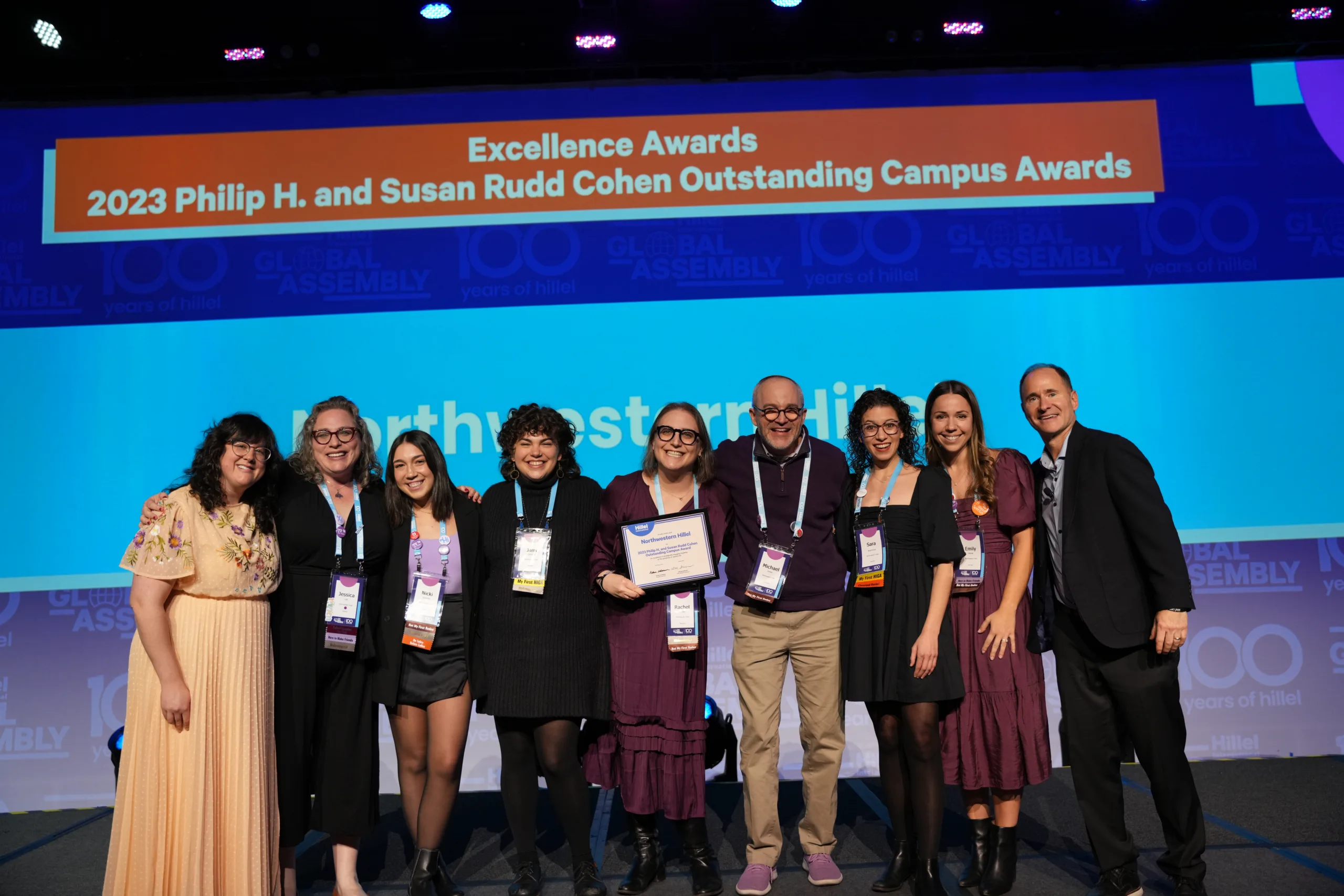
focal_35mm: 33
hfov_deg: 57.5
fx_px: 1225
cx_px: 672
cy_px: 448
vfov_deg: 40.2
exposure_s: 1/200
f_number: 2.8
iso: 800
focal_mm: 32.8
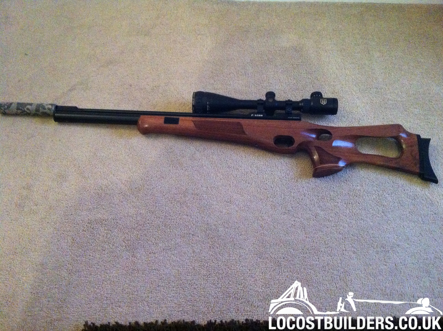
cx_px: 222
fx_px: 447
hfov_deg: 52.7
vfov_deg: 40.6
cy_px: 166
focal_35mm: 35
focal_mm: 3.85
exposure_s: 1/15
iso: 800
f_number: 2.8
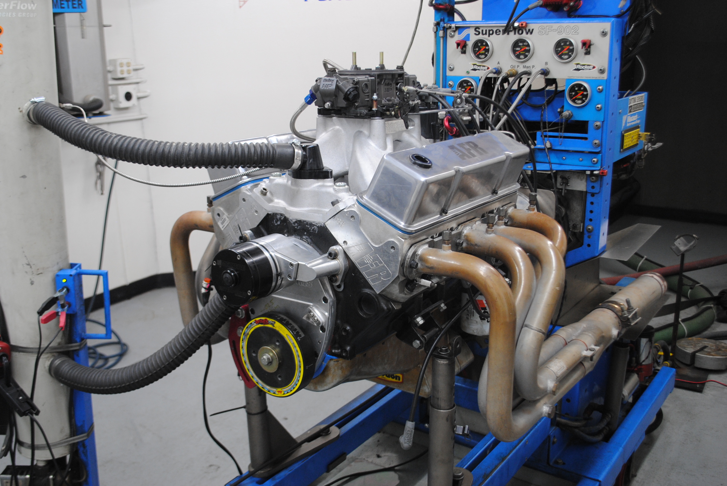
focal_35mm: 33
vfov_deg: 40.1
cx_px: 364
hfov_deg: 57.2
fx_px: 667
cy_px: 243
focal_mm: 22
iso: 400
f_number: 4
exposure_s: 1/25
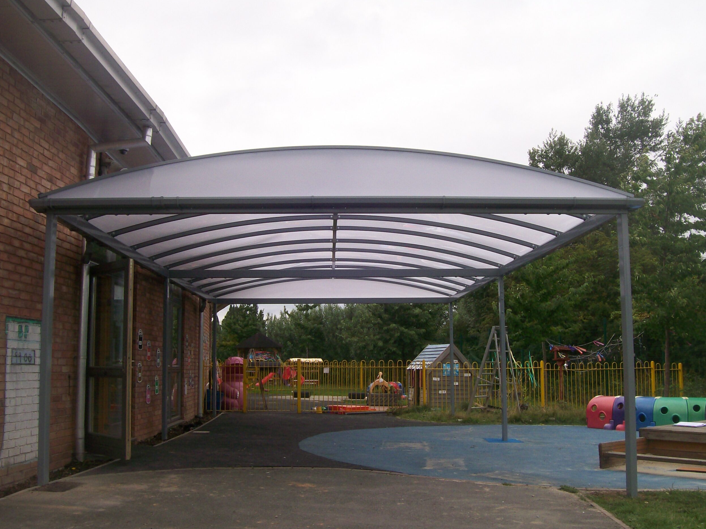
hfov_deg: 50.1
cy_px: 269
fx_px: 755
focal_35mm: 37
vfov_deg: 38.7
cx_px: 353
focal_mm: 6
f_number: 4.8
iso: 80
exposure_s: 1/489
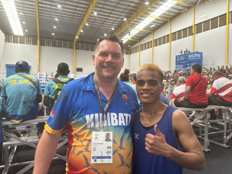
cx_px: 116
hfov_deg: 71.6
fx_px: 161
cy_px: 87
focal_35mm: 24
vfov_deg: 56.8
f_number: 1.78
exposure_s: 1/100
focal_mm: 6.86
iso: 125
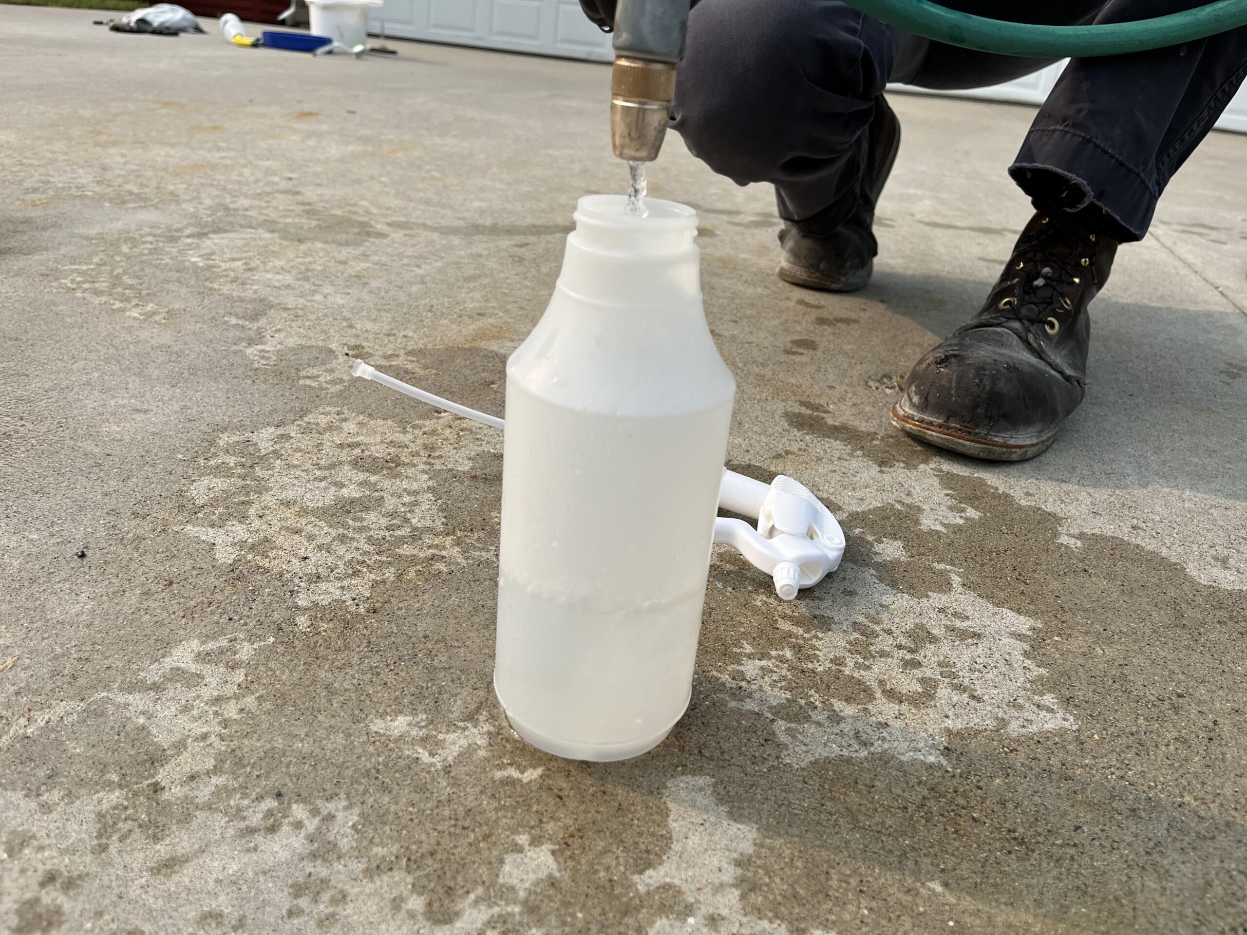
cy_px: 468
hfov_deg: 67.3
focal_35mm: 26
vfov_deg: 53.1
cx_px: 624
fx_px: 937
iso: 50
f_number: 1.6
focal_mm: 5.1
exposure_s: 1/2463
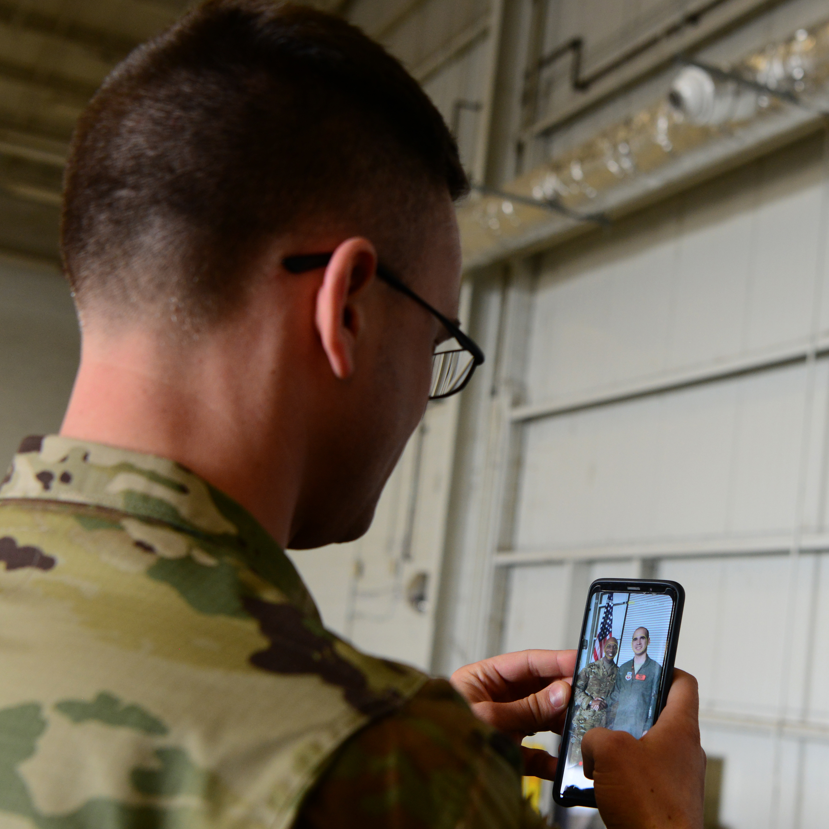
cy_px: 497
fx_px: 1599
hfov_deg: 28.5
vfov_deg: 29.0
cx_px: 660
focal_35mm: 59
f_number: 4.5
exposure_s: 1/160
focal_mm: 36
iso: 1000
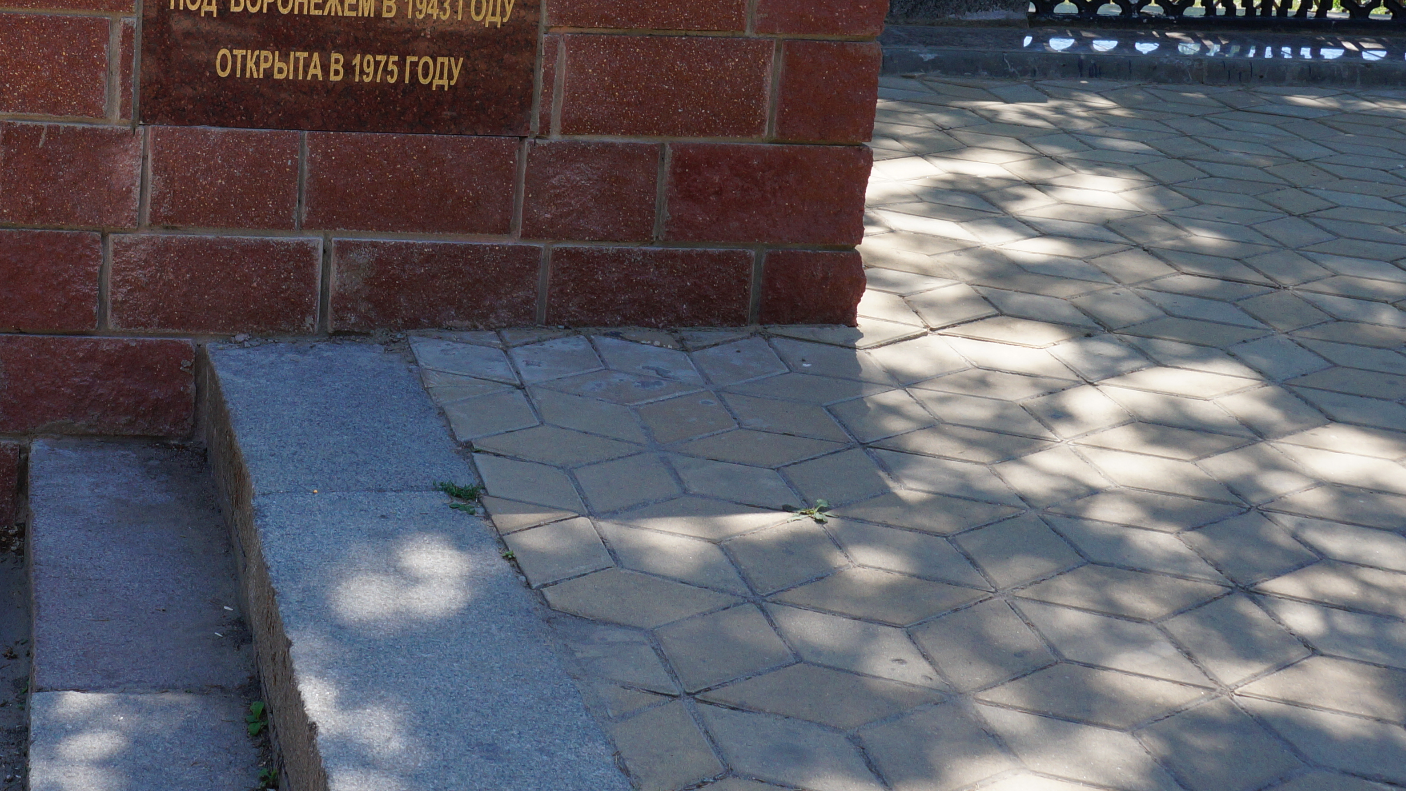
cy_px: 96
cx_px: 211
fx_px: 2122
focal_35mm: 57
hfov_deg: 35.1
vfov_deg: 20.7
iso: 250
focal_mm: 21
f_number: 9
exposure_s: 1/160
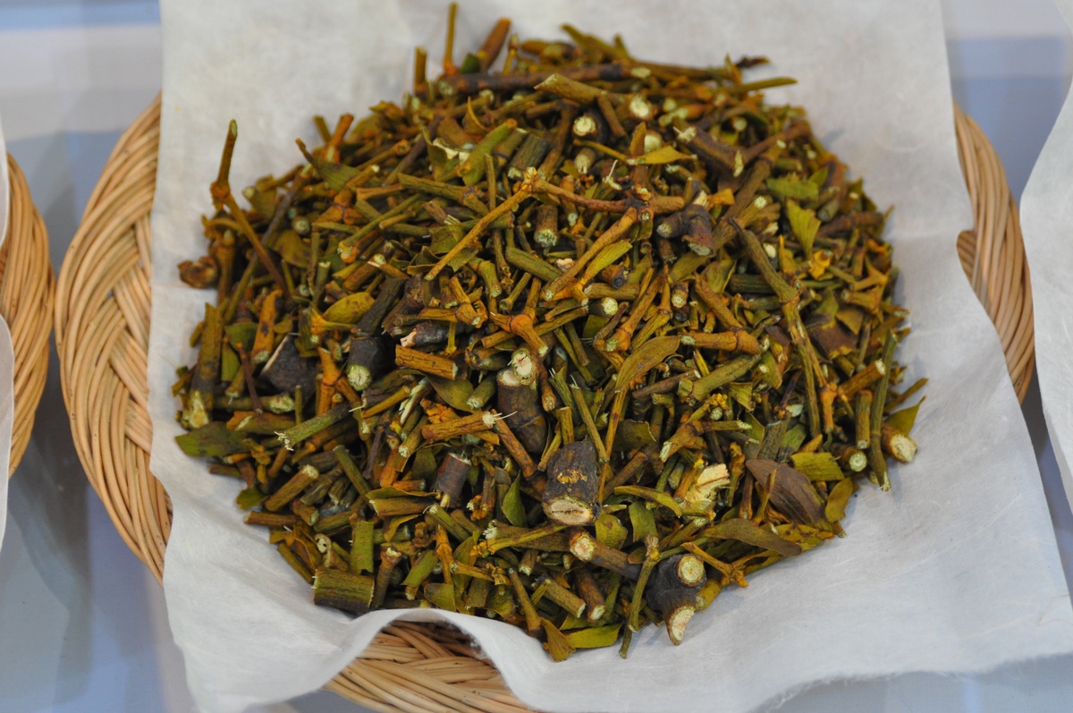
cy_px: 356
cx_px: 536
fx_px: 2947
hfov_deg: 20.6
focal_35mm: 99
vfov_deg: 13.8
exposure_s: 1/125
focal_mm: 66
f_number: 4.2
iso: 1250
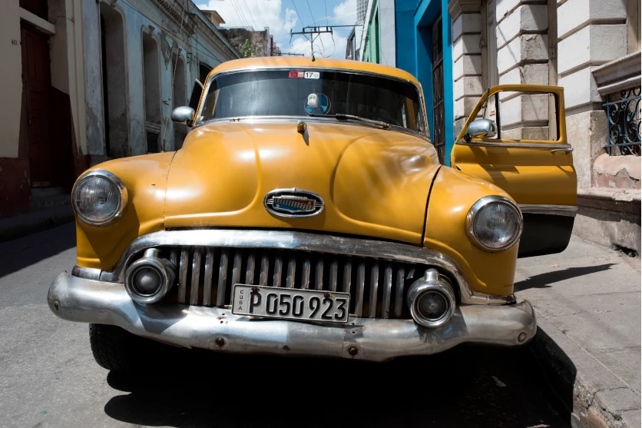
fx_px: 624
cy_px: 214
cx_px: 321
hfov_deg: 54.4
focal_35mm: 35
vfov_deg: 37.8
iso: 400
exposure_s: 1/640
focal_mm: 35
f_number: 11
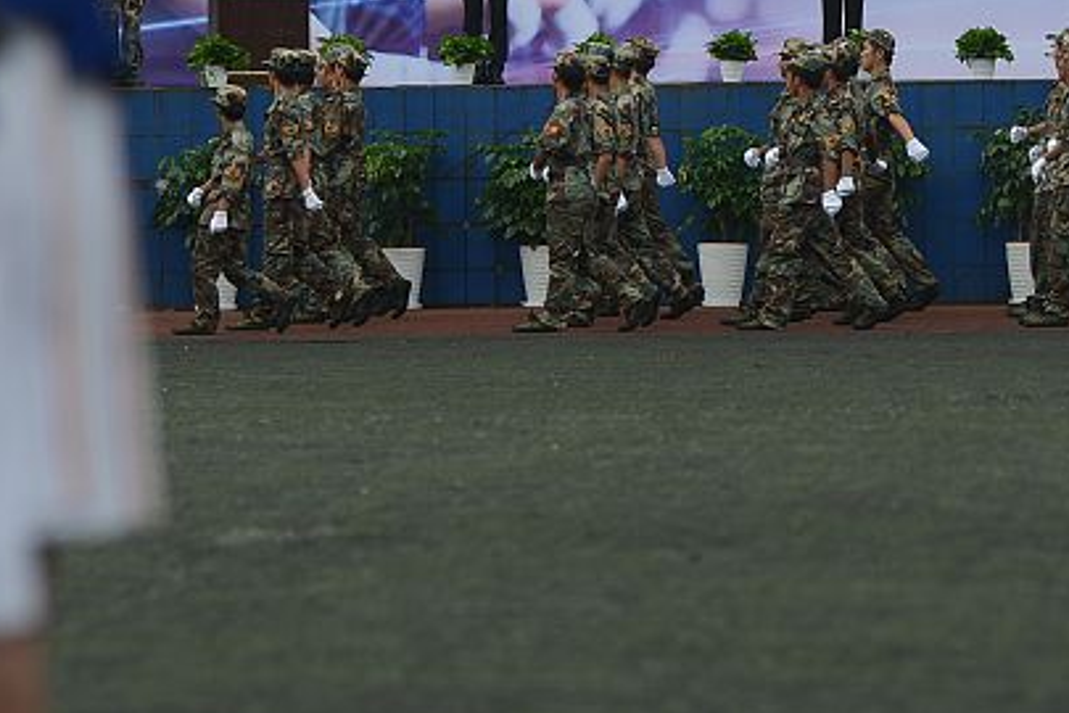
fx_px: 12322
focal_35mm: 415
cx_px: 681
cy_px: 30
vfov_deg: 3.3
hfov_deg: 5.0
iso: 200
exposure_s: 1/320
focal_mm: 140
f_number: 4
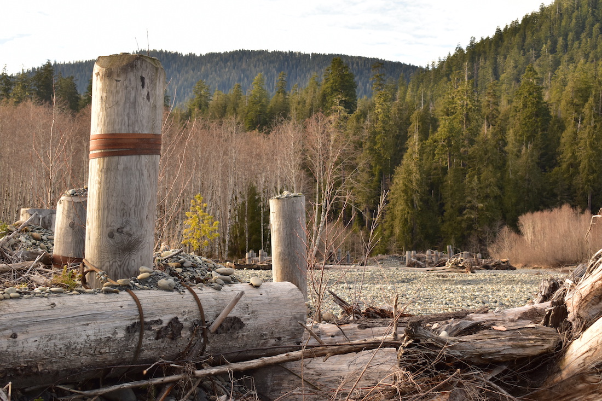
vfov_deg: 22.6
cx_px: 301
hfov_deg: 33.4
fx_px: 1003
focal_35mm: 60
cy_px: 200
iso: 200
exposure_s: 1/200
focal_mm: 40
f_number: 7.1
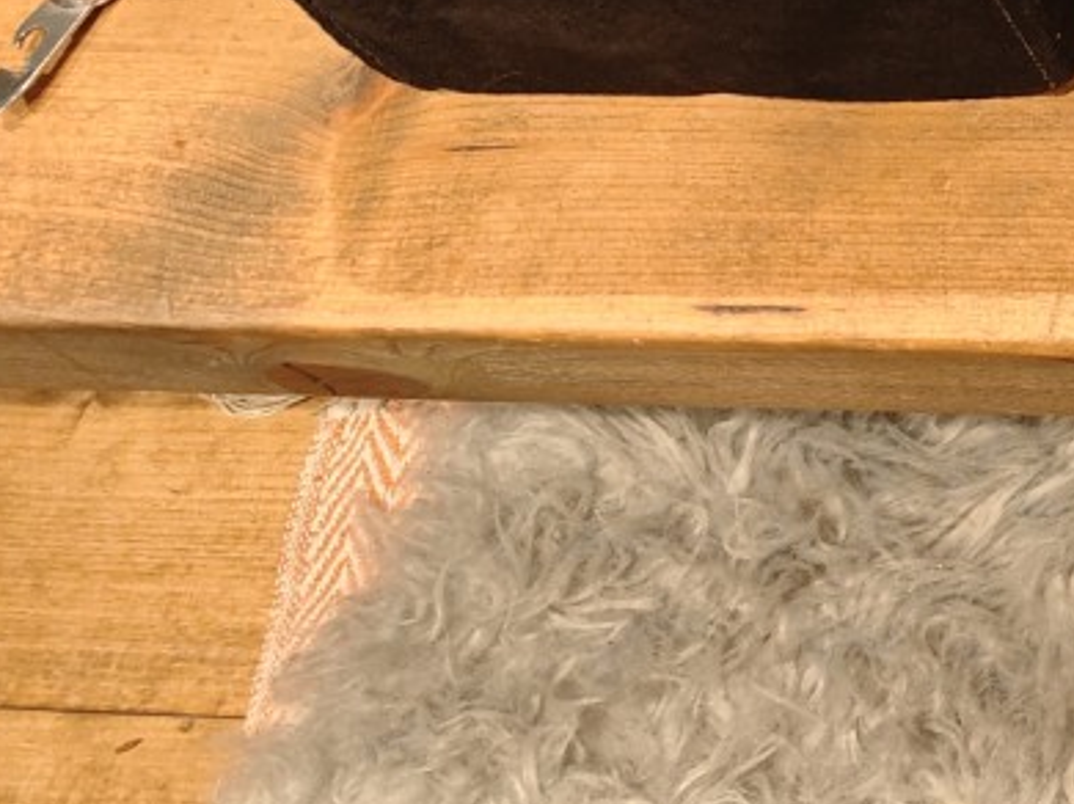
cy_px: -597
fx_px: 2636
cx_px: 1947
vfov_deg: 15.2
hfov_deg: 18.1
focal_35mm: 85
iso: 400
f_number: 1.62
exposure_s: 1/50
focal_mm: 6.55
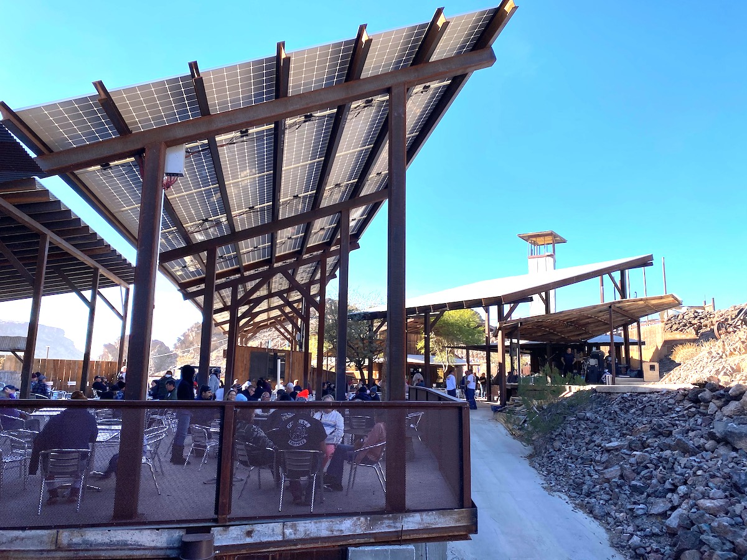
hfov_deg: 67.3
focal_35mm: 26
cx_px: 374
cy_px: 280
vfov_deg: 53.1
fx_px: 561
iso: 32
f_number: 1.8
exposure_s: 1/1170
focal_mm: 4.25
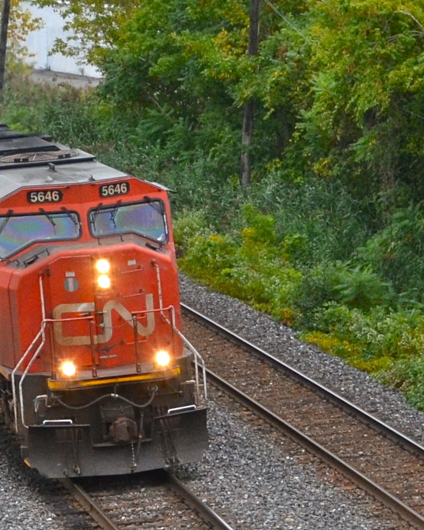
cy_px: 145
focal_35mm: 102
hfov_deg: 14.3
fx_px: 1600
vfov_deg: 18.7
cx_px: -180
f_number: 6.3
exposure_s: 1/250
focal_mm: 28
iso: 400
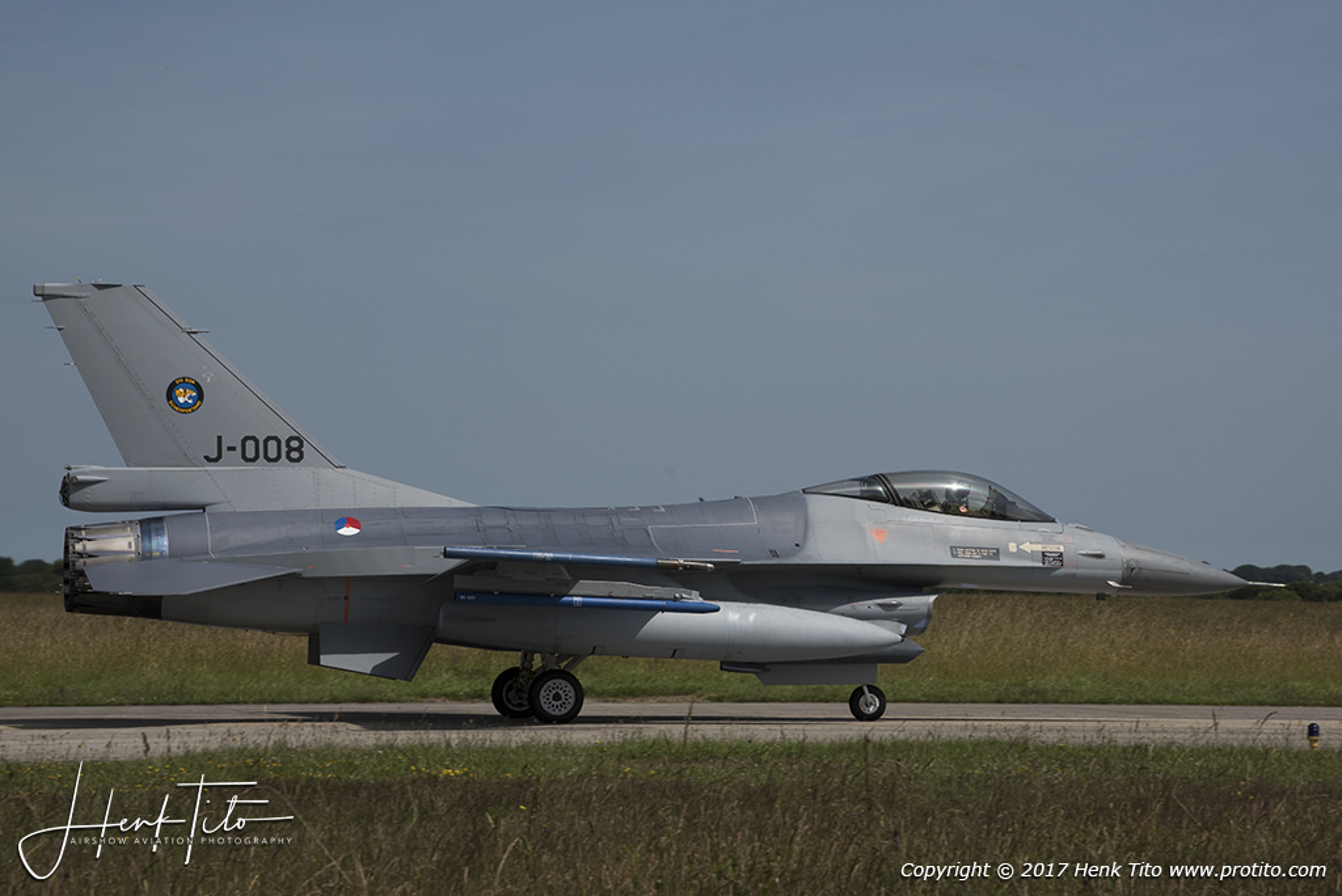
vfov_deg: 17.5
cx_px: 671
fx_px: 2909
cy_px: 448
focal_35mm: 78
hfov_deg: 26.0
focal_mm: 78
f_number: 11
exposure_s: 1/400
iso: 125
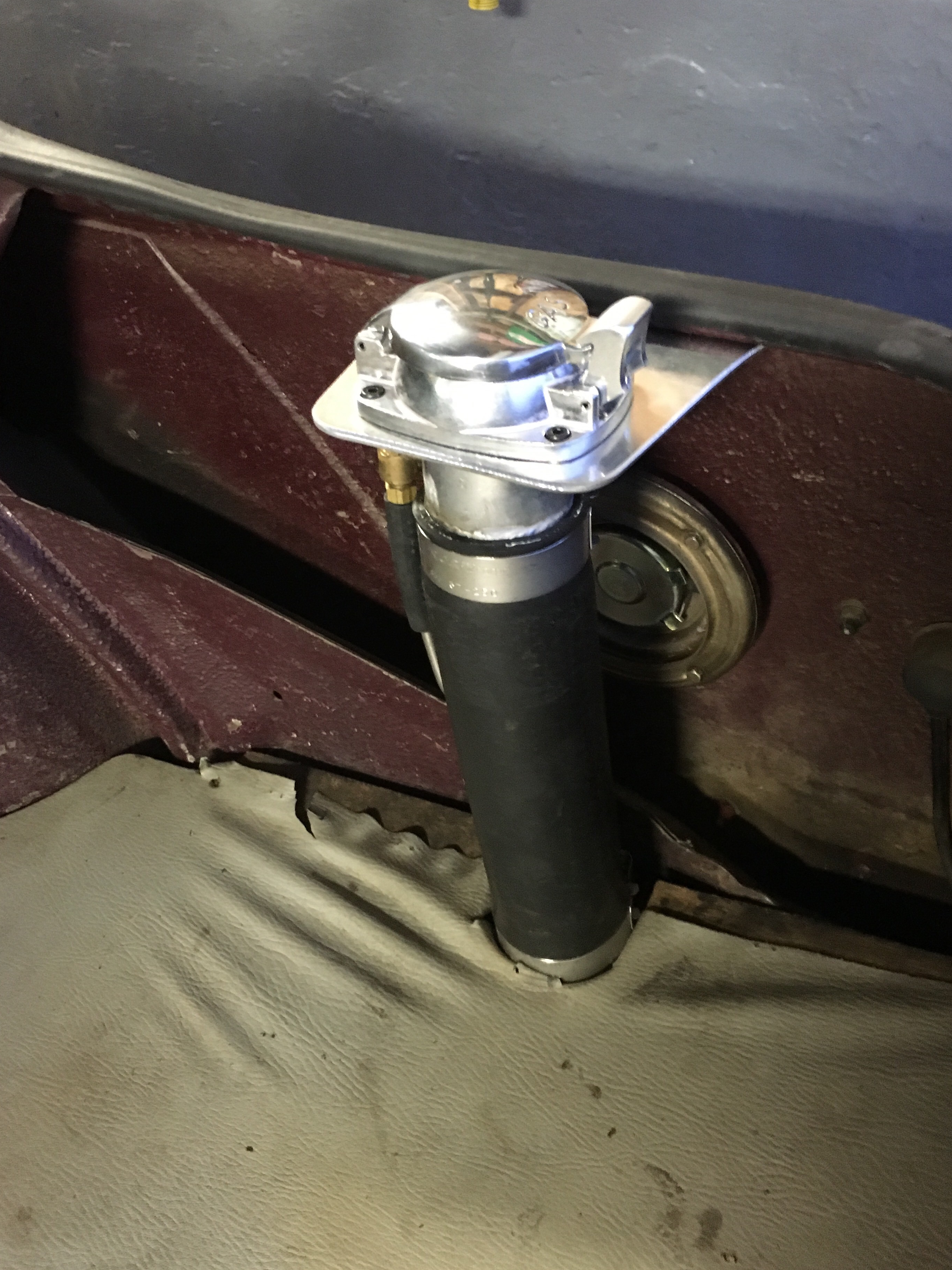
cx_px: 482
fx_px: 1173
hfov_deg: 44.2
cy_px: 635
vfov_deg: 56.8
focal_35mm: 32
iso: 500
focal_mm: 4.15
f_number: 2.2
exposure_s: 1/15
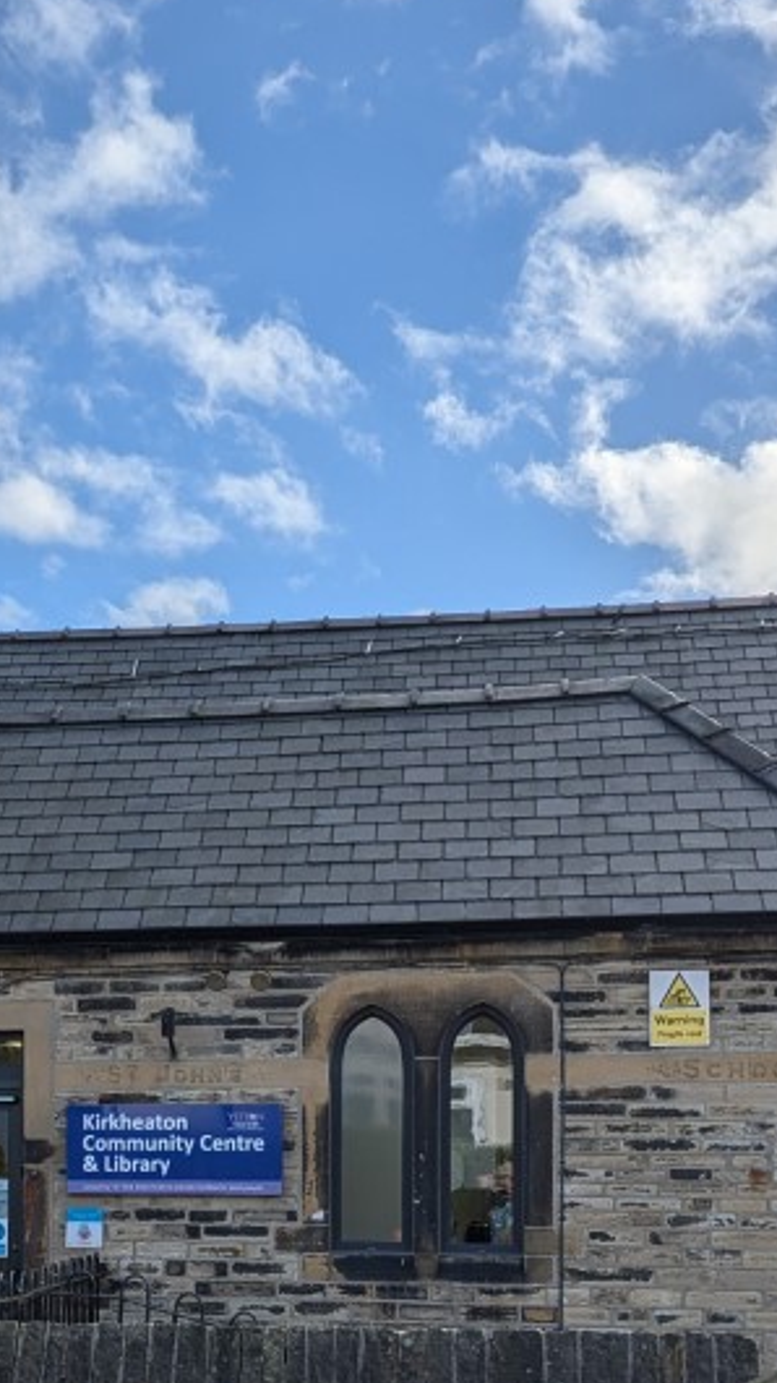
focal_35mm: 59
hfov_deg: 19.8
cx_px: -1
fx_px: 2162
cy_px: 1135
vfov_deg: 34.2
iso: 42
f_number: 1.85
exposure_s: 1/3774
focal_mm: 6.81
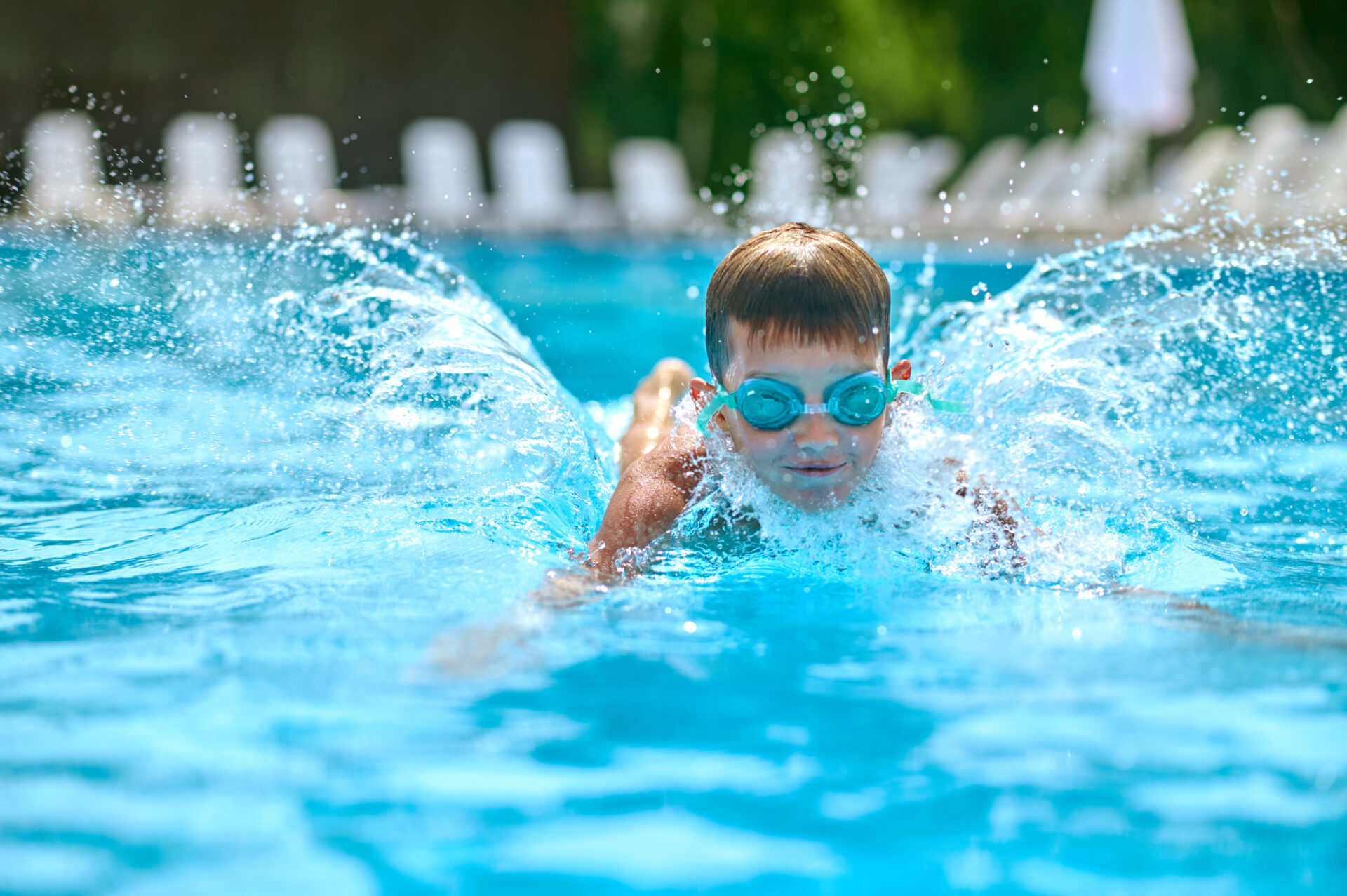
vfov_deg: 16.0
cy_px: 448
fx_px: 3178
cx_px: 674
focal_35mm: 85
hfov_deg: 23.9
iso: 125
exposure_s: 1/2000
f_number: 2.5
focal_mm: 85
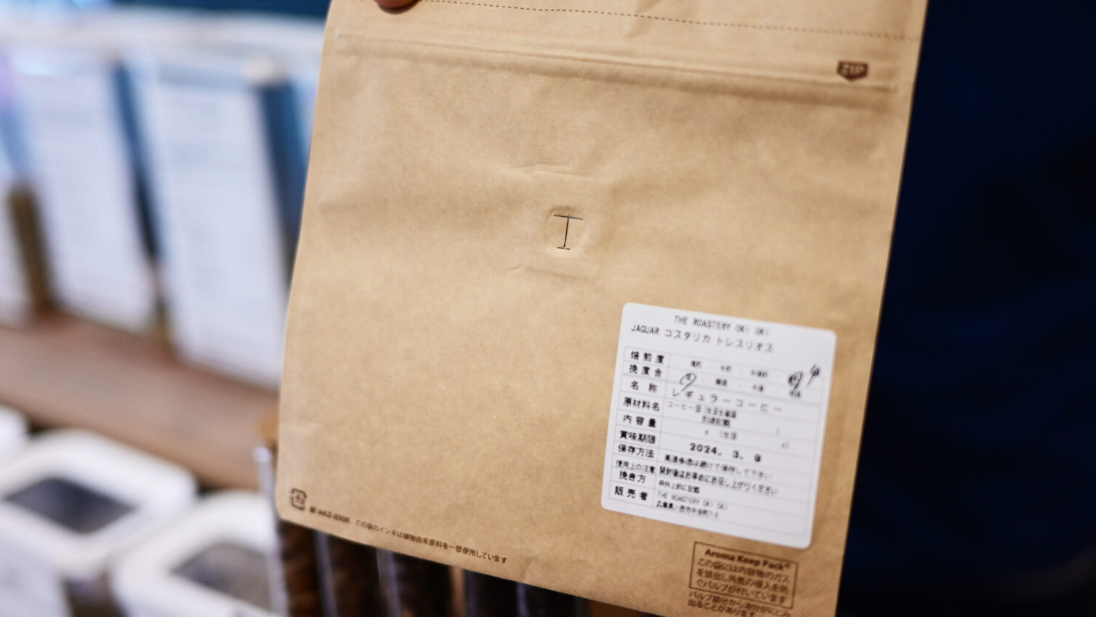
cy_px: 265
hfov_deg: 48.4
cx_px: 547
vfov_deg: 28.3
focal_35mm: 42
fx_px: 1221
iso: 800
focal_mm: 40
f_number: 2
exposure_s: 1/800
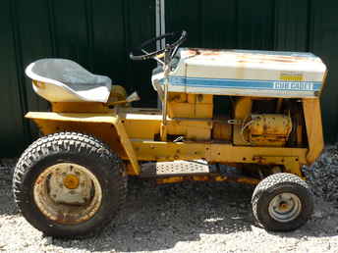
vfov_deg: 25.2
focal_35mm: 58
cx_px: 169
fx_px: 566
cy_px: 126
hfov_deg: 33.2
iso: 100
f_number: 3.5
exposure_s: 1/320
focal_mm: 9.6
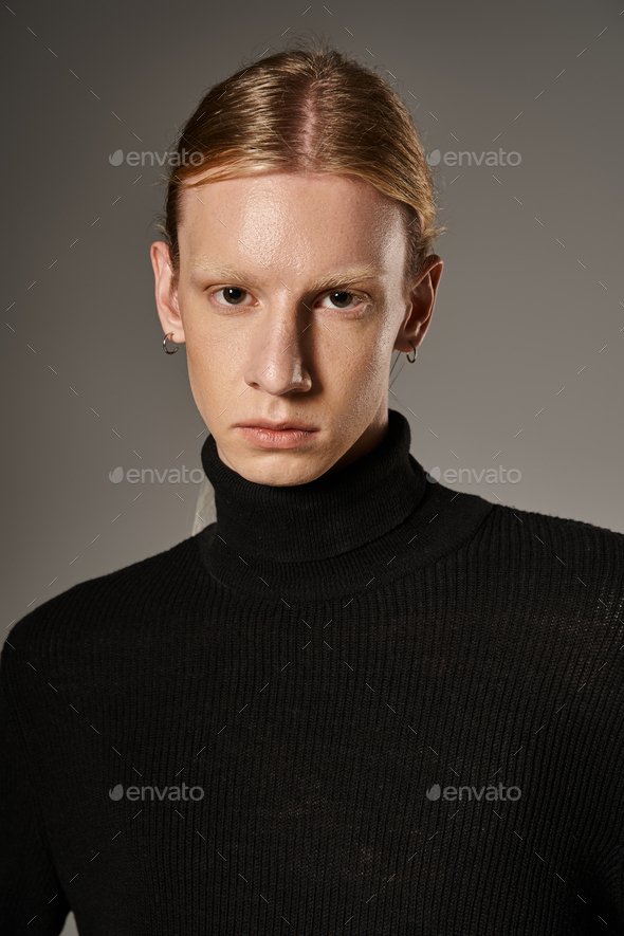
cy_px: 468
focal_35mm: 67
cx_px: 312
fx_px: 1742
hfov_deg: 20.3
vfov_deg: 30.1
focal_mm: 67
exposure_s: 1/125
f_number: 5.6
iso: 100
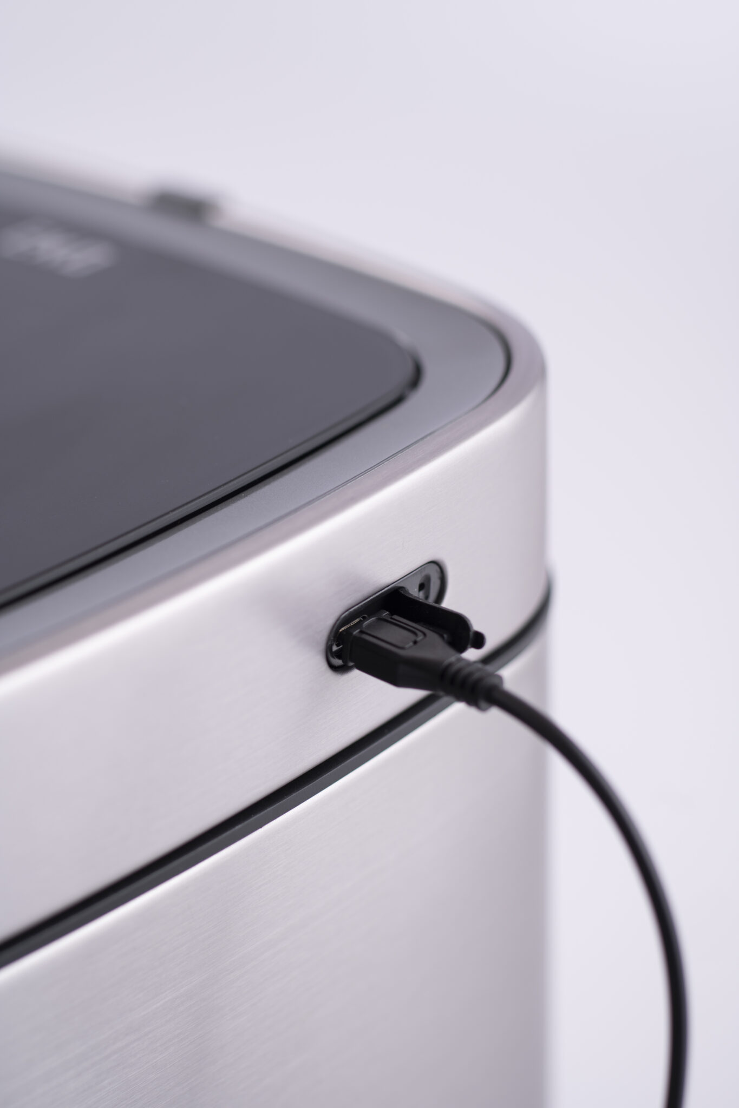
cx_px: 370
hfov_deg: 16.1
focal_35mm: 85
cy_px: 554
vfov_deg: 23.9
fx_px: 2618
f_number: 4
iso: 100
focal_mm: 85
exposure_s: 1/100
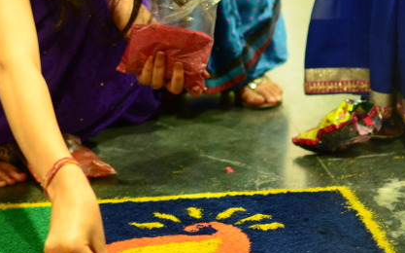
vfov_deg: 10.0
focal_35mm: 131
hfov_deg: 15.7
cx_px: 29
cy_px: 66
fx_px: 1448
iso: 800
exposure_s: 1/20
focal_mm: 35
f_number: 1.8
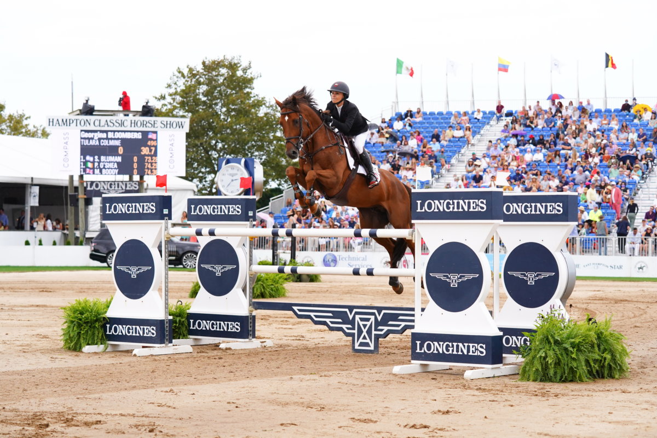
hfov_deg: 22.6
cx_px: 328
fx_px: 1642
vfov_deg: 15.2
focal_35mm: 90
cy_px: 219
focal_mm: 90
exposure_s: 1/1250
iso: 1000
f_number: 4.5
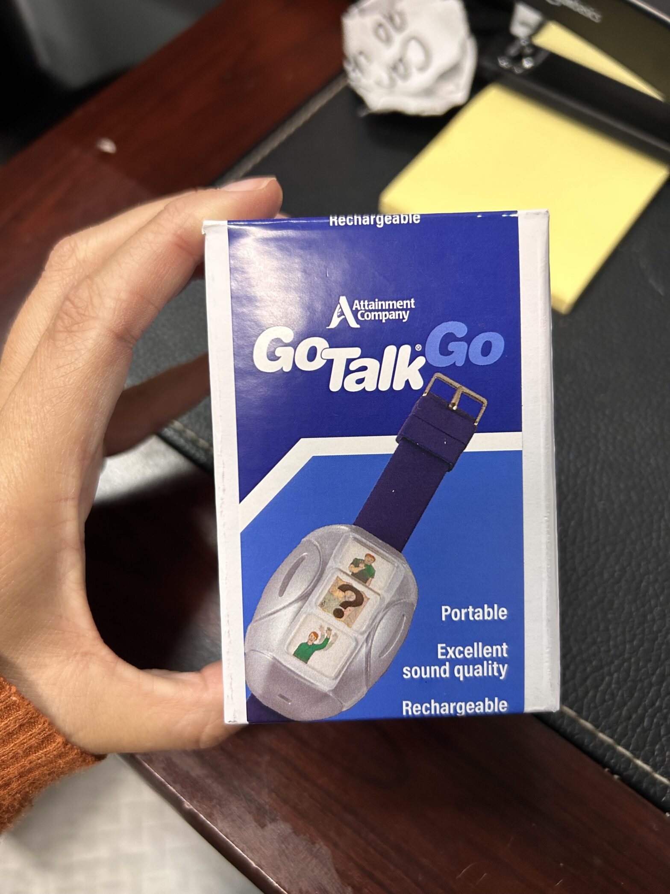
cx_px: 335
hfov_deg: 53.1
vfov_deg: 67.3
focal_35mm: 26
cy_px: 447
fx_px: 671
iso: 160
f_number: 1.5
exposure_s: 1/60
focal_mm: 5.7
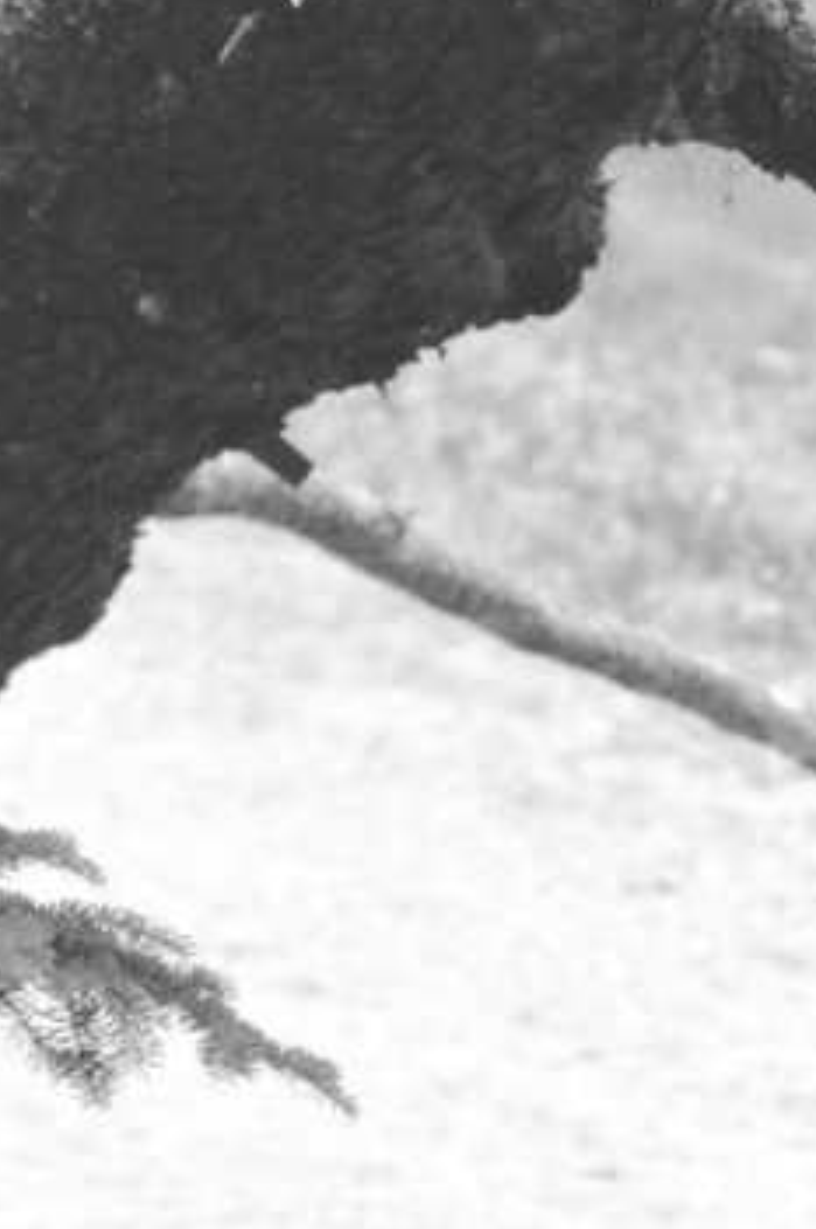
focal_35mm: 219
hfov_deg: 6.2
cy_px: 604
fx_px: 7479
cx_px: 890
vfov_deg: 9.4
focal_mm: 55
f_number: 5.6
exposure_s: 1/125
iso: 280
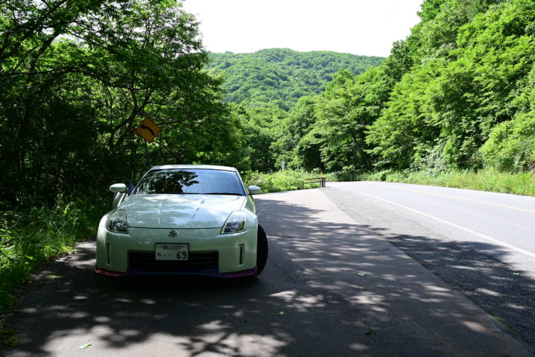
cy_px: 178
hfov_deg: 55.8
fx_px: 505
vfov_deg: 38.9
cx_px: 268
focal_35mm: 34
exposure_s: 1/80
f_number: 8
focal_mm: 34
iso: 100
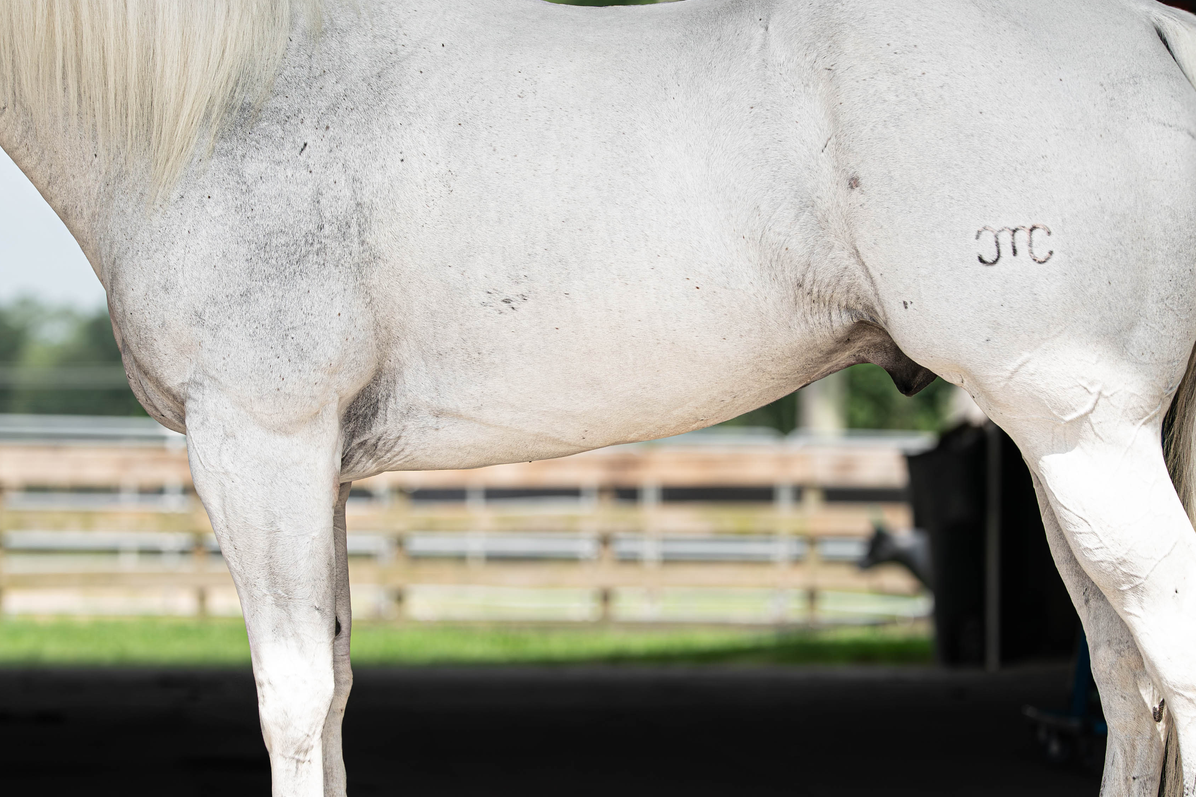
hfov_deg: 8.6
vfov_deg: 5.7
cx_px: 588
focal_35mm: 239
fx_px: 7939
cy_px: 450
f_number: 3.5
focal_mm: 135
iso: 200
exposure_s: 1/1600
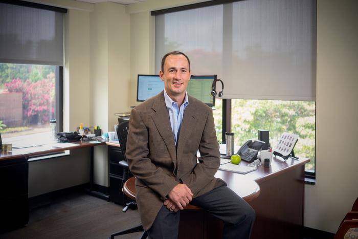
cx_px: 179
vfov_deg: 37.9
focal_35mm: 35
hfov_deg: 54.4
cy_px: 120
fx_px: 348
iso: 64
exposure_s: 1/40
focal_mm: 35
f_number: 2.8
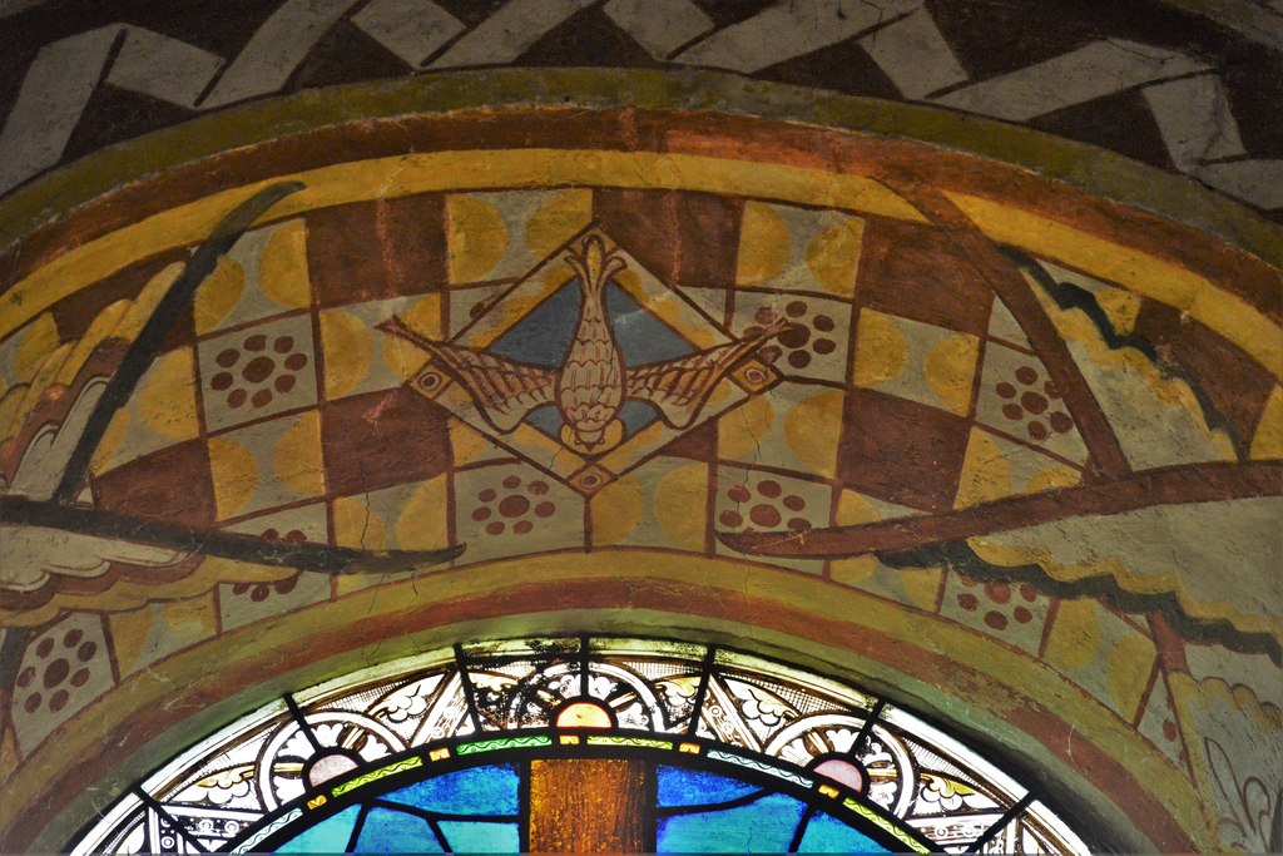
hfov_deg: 10.3
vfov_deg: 6.9
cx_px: 642
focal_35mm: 200
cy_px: 428
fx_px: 7128
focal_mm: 200
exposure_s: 1/160
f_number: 4
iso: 3200
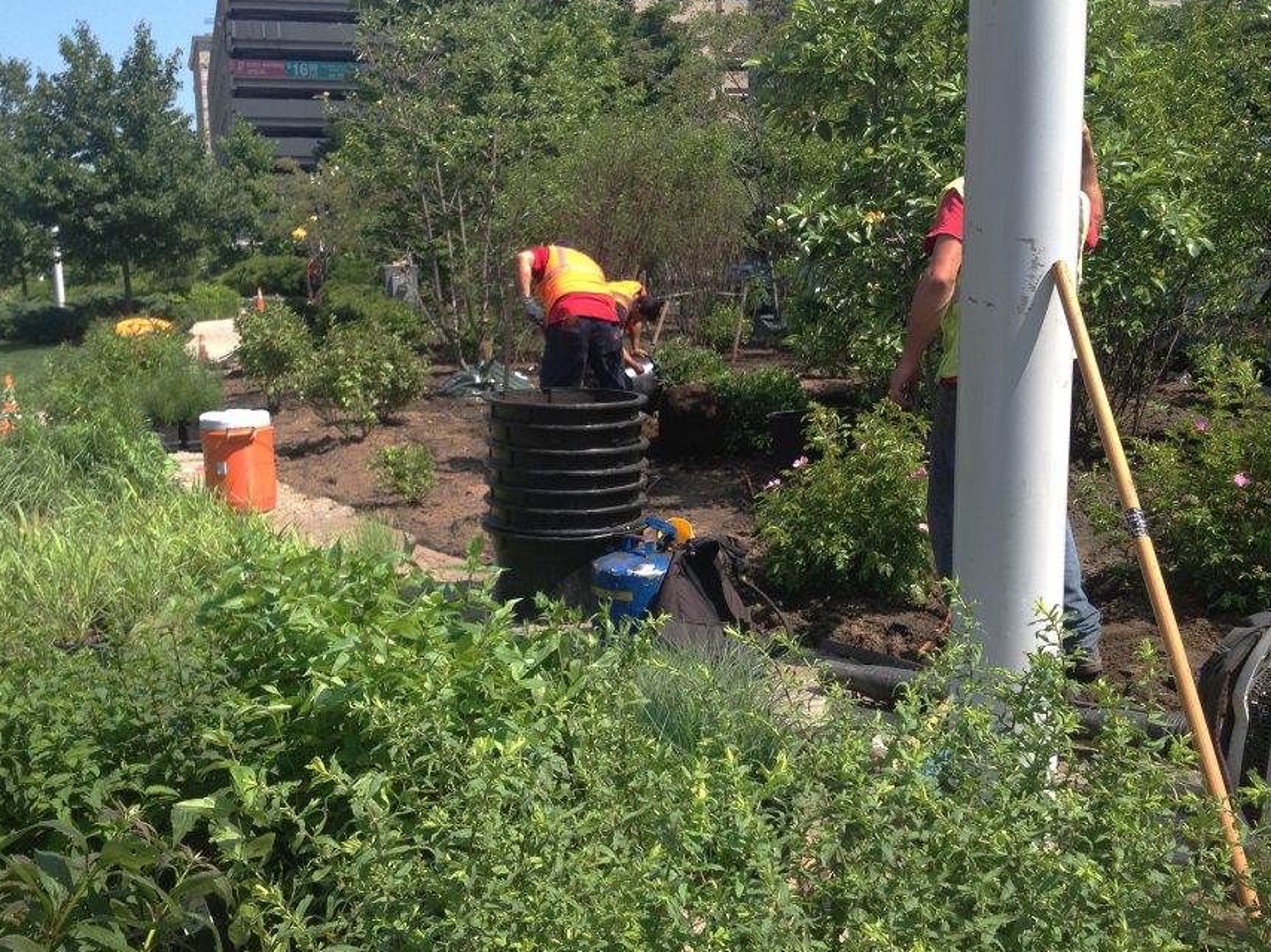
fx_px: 1505
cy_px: 518
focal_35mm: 41
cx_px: 622
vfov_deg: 35.1
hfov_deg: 45.8
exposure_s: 1/876
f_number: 2.4
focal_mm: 4.28
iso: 50
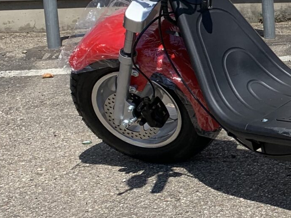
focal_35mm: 96
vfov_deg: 15.3
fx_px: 807
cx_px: 445
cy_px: 44
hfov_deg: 18.1
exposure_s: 1/3650
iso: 25
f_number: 1.8
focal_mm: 4.25
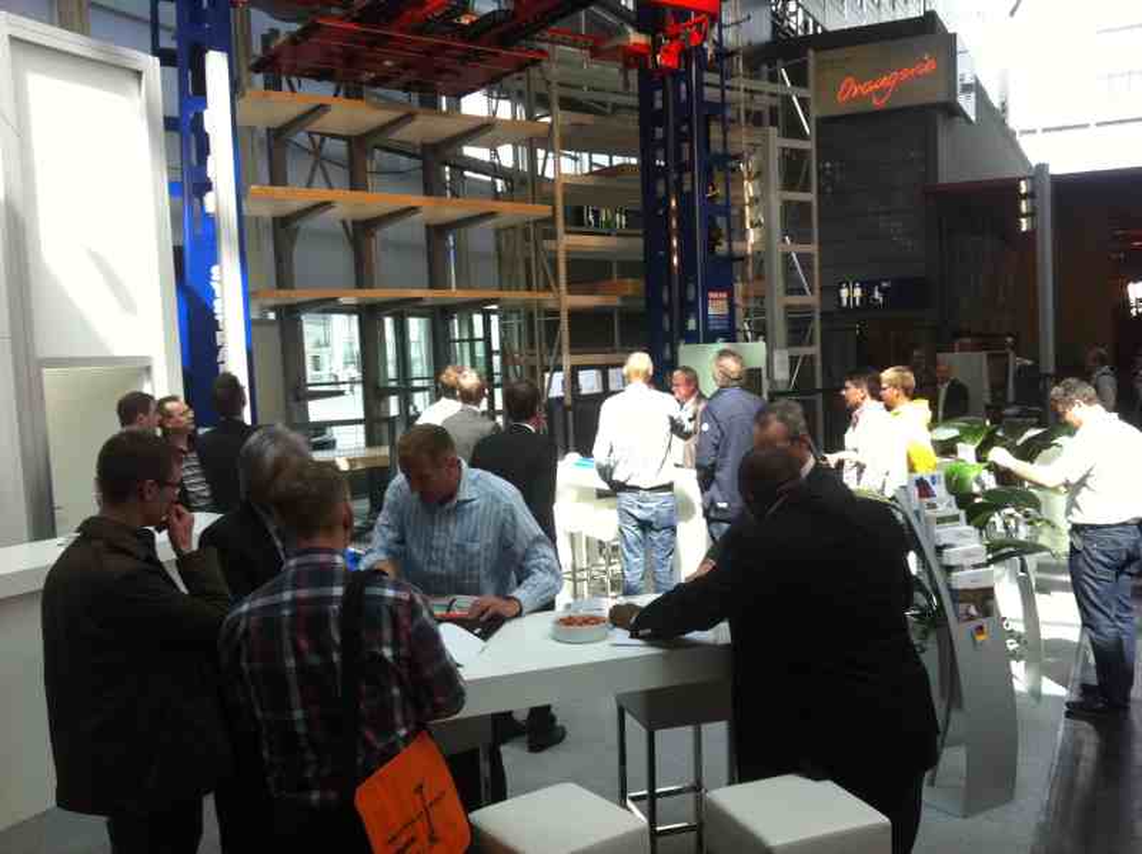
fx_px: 1153
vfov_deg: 40.6
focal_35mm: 35
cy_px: 427
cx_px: 571
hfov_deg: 52.7
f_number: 2.8
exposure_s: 1/120
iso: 80
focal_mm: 3.85
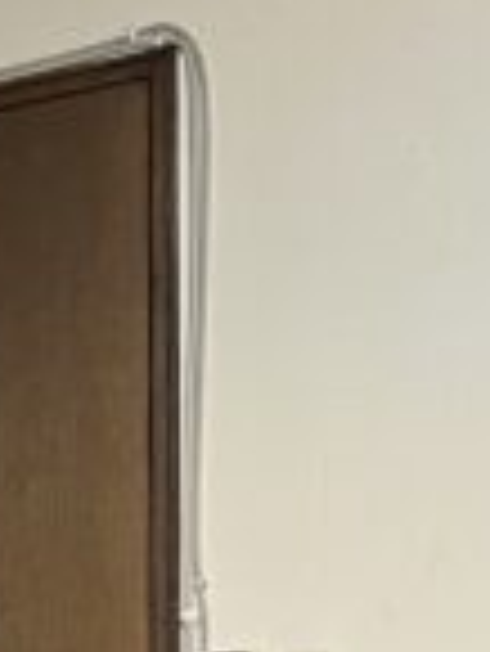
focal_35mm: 179
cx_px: -827
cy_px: 1300
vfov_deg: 10.2
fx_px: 3373
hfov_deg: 7.6
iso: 200
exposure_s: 1/50
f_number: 1.6
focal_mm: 5.1
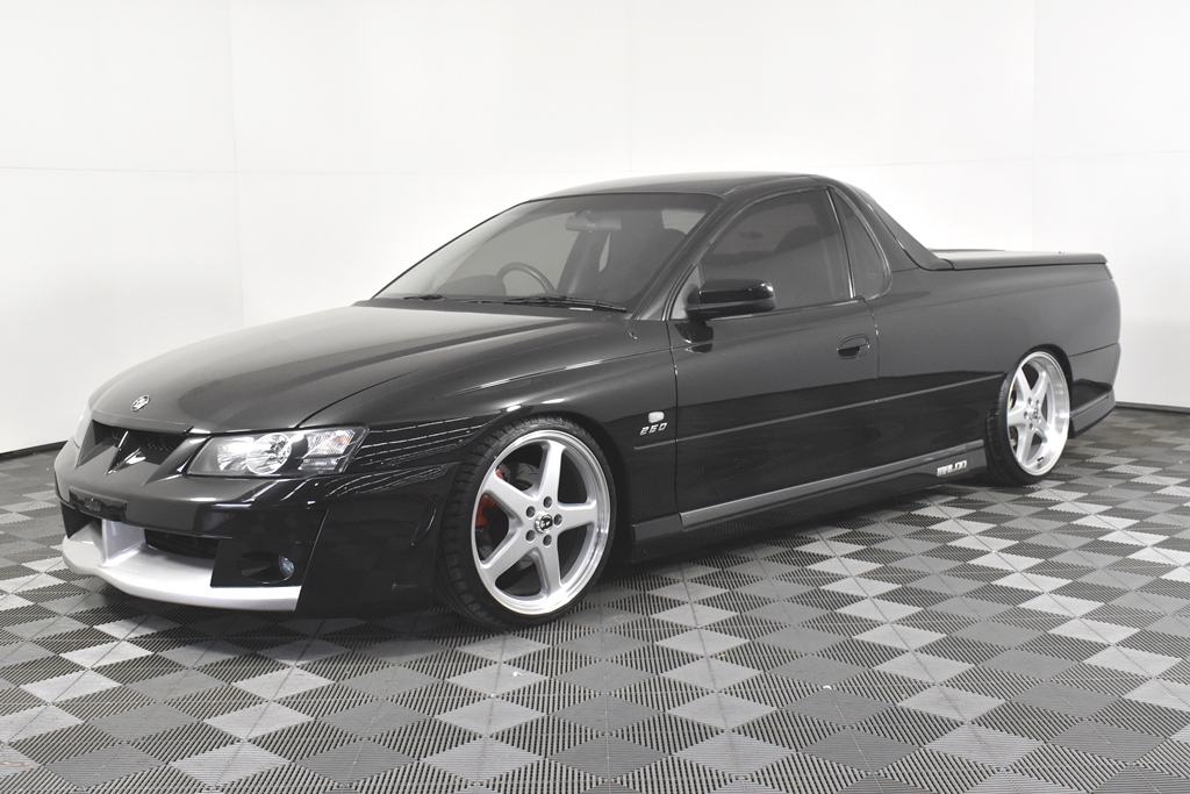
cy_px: 397
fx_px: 1388
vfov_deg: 31.9
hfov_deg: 46.4
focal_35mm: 42
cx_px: 595
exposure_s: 1/250
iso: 1600
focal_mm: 28
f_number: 8
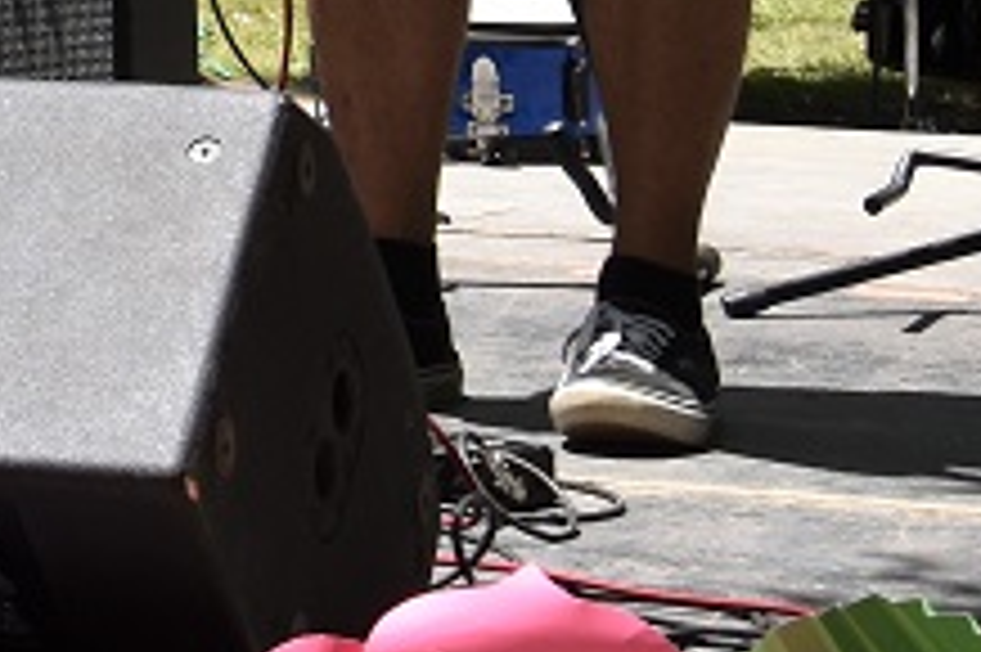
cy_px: -1111
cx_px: -927
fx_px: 6753
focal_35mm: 248
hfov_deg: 8.0
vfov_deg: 5.3
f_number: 7.1
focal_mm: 30
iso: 100
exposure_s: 1/200
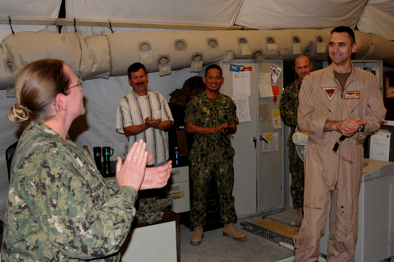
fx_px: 328
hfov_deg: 62.0
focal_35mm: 30
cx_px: 197
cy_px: 131
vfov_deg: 43.5
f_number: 4
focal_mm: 20
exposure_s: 1/60
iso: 400
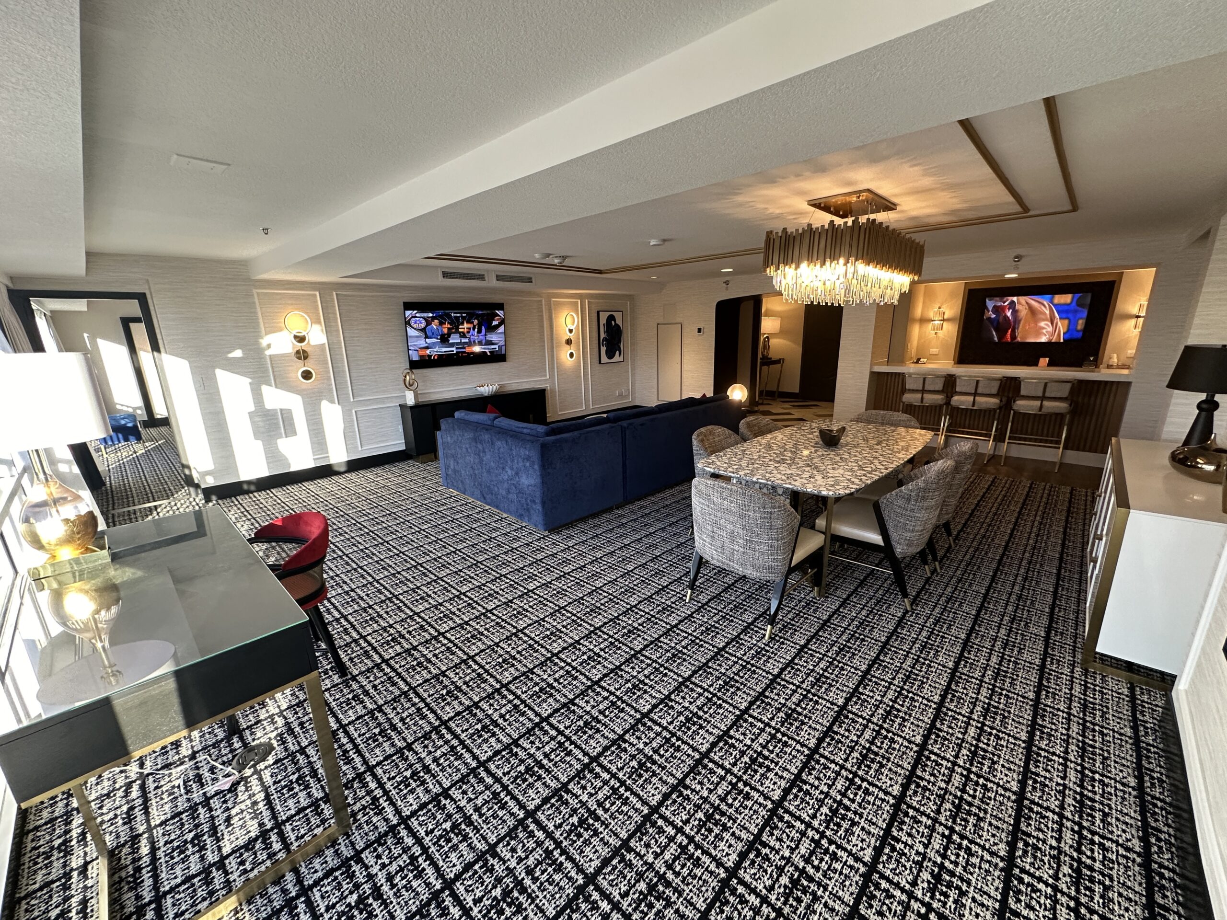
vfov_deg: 85.7
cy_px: 460
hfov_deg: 102.1
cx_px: 614
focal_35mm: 14
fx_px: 496
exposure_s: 1/99
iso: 160
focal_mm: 2.22
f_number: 2.2
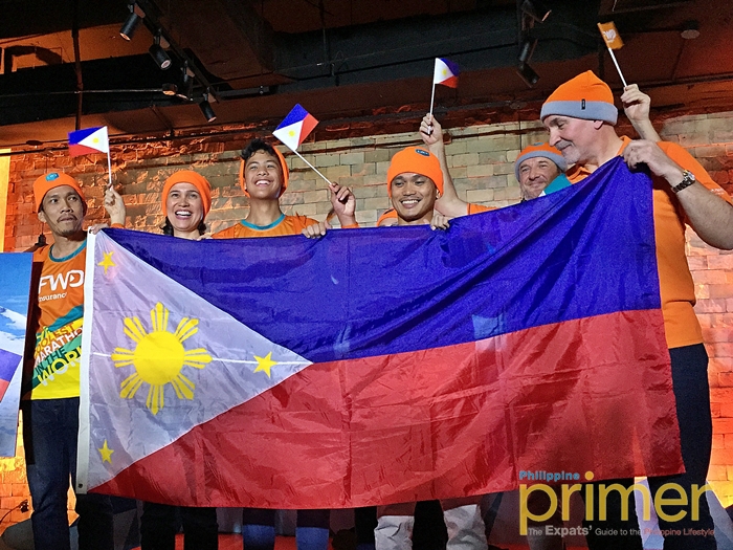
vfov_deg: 48.2
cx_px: 366
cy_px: 275
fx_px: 614
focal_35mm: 29
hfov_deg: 61.7
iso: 160
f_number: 2.2
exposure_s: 1/30
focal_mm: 4.15
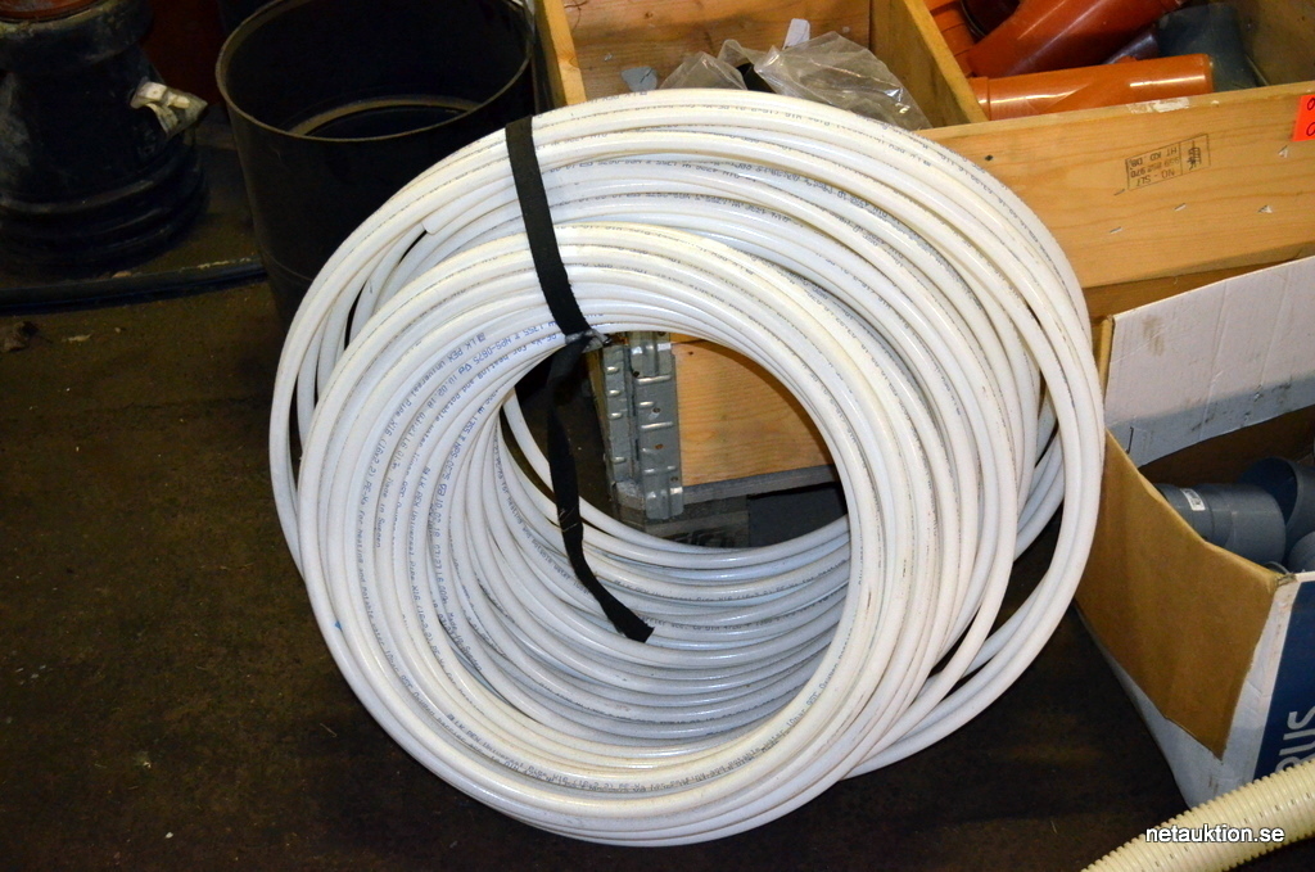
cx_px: 658
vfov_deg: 28.0
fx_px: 1750
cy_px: 436
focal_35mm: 48
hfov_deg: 41.2
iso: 3200
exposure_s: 1/60
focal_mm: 32
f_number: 4.8
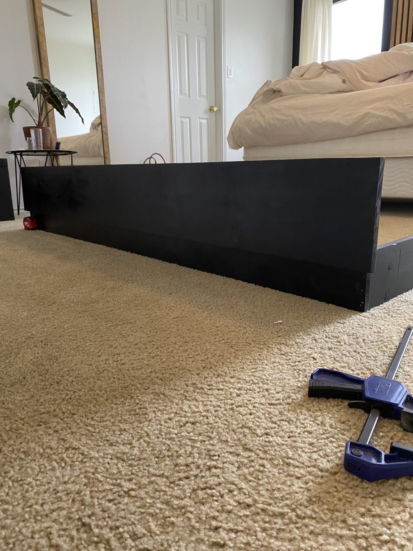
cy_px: 276
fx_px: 414
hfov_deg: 53.1
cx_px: 206
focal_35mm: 26
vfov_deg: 67.3
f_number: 1.8
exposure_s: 1/60
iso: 250
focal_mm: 4.25
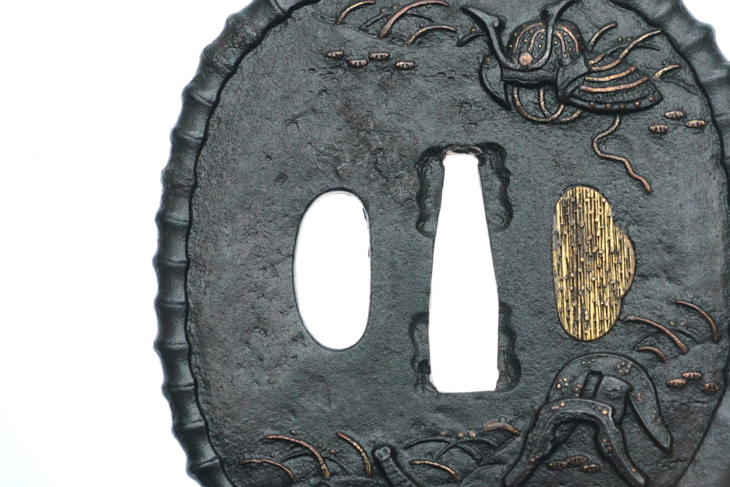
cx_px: 490
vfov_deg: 10.7
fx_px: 2597
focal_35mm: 128
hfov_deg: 16.0
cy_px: 260
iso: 250
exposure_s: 1/100
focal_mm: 70
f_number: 8
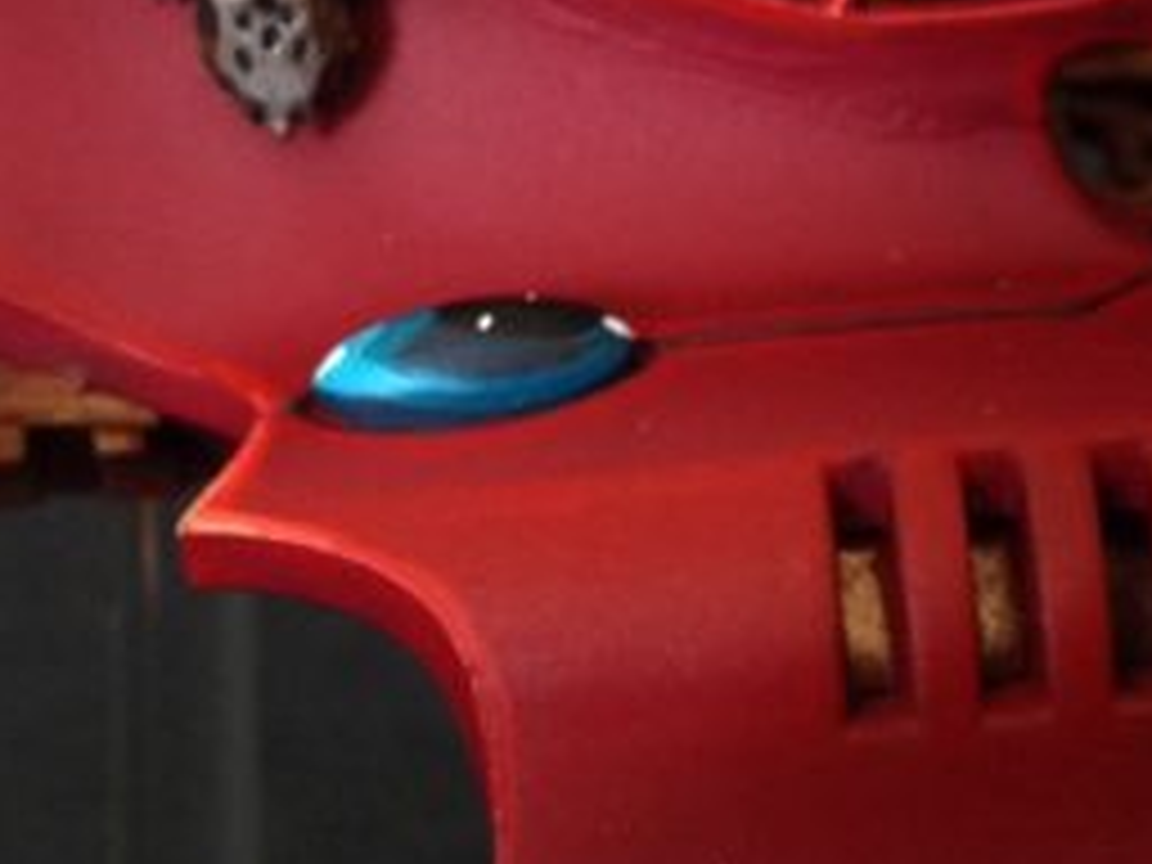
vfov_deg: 10.7
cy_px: -594
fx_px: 4393
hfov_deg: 14.9
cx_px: 918
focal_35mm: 132
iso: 125
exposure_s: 1/20
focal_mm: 4.12
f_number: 2.4
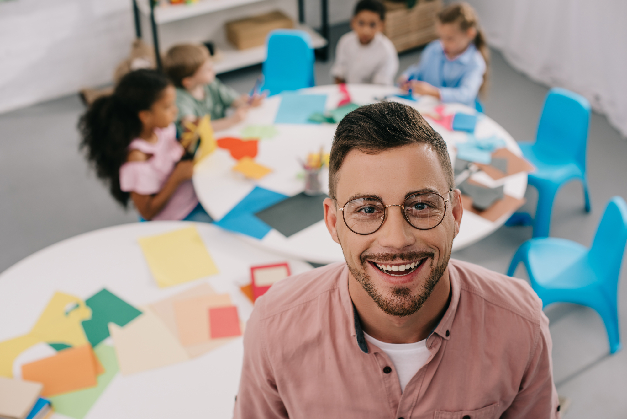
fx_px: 871
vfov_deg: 27.0
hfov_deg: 39.6
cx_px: 314
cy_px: 210
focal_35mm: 50
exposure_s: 1/160
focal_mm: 50
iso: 160
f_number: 4
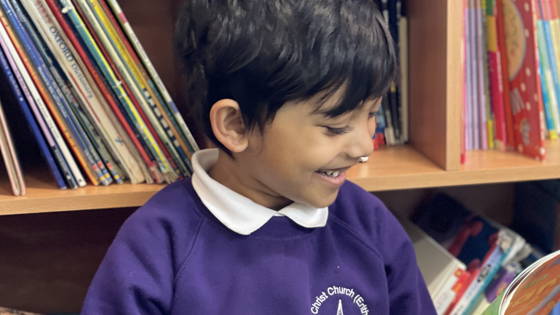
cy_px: 222
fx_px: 1440
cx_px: 371
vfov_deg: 12.5
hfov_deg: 21.9
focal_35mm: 97
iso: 400
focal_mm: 7.5
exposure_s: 1/33
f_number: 2.2
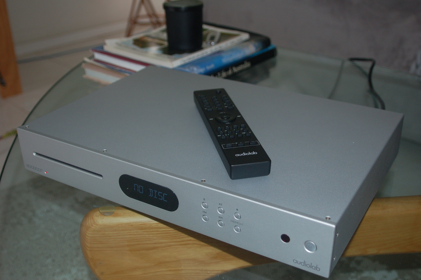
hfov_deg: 46.4
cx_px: 210
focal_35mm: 42
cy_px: 140
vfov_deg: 31.8
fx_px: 491
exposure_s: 1/60
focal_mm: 28
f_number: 3.5
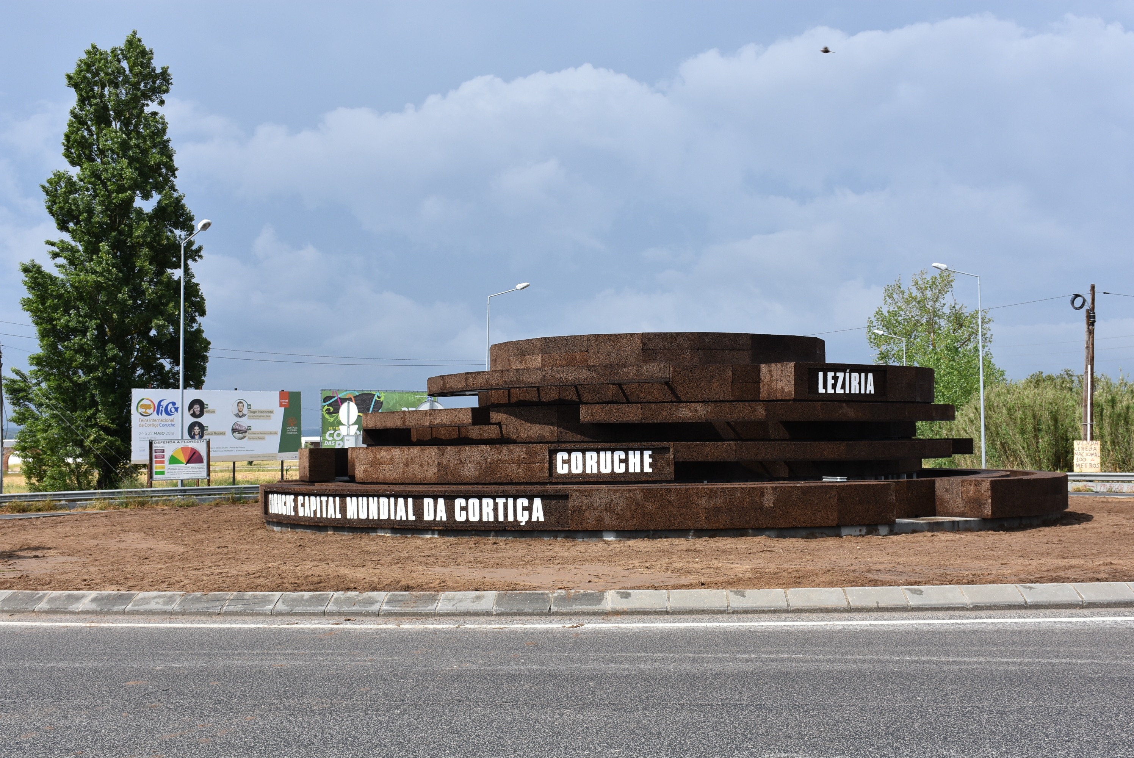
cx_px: 567
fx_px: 1419
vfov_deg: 29.9
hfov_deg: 43.6
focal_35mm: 45
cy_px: 379
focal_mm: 30
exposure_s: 1/500
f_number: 8
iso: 200
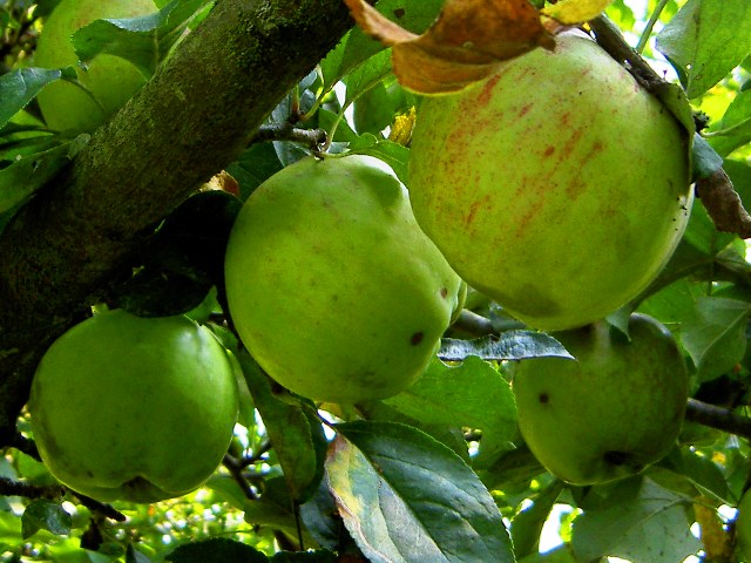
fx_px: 738
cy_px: 282
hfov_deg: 54.0
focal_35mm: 34
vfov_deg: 41.8
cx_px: 376
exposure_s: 1/200
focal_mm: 5.6
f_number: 2.8
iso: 100
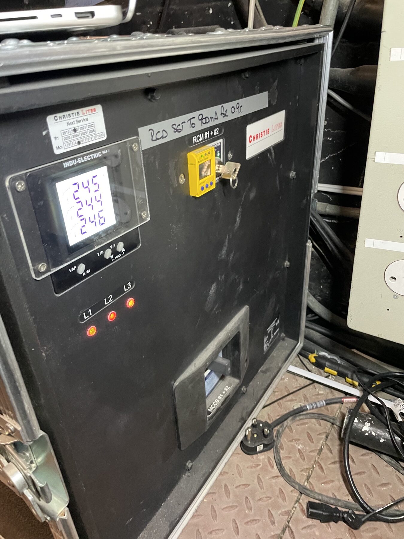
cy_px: 270
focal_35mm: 26
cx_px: 202
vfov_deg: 67.3
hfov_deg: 53.1
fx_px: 405
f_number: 1.6
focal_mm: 4.2
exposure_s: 1/33
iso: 640
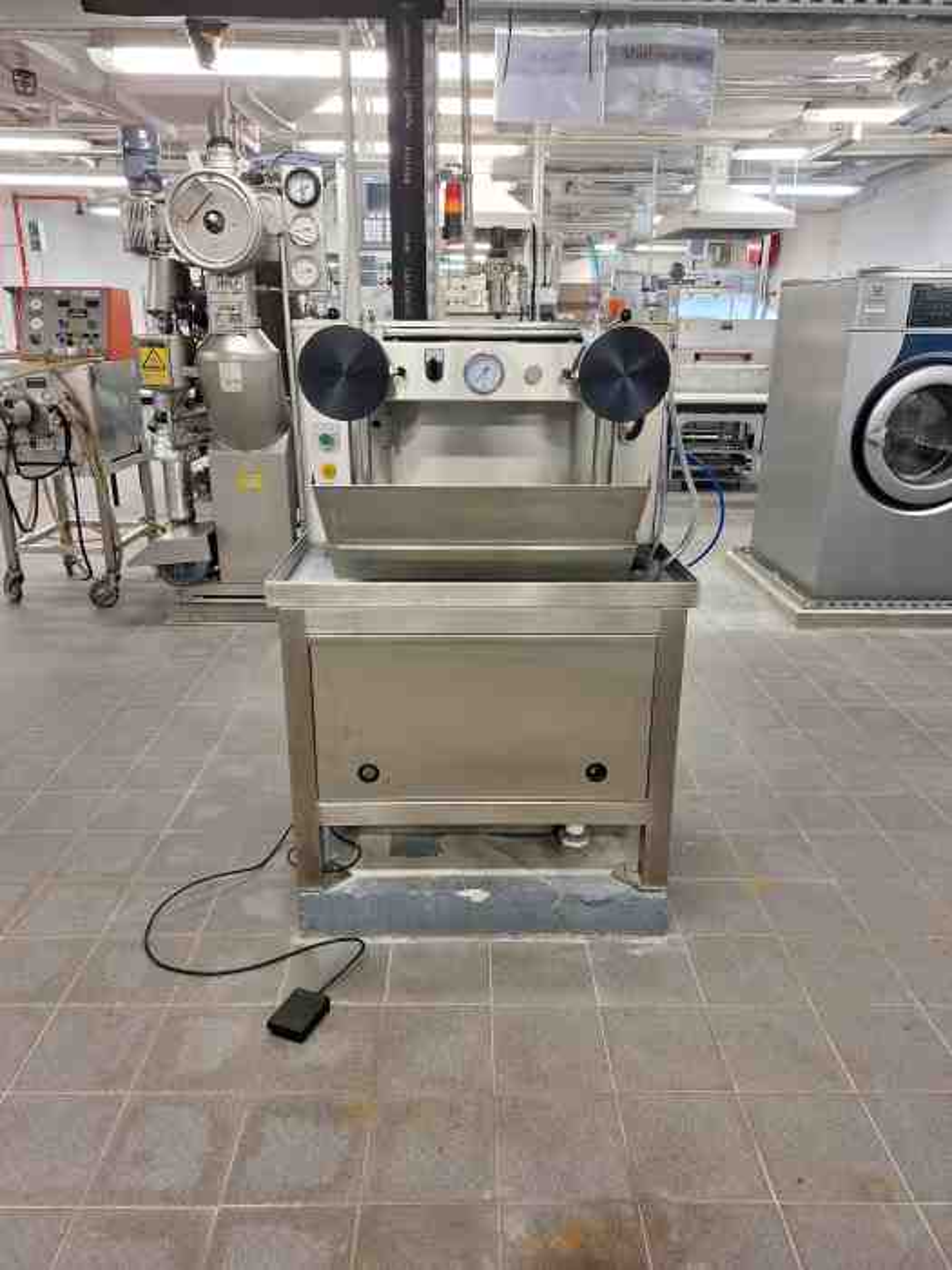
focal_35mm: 23
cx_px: 476
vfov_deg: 73.9
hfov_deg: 58.9
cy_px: 635
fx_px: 843
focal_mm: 5.54
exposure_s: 1/100
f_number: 1.8
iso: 80
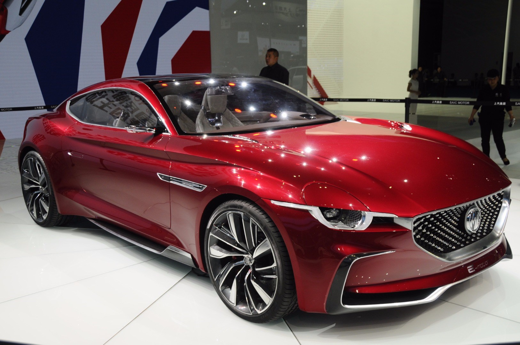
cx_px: 260
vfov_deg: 34.1
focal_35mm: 39
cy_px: 172
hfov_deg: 49.6
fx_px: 563
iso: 400
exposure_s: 1/160
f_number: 6.3
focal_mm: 26
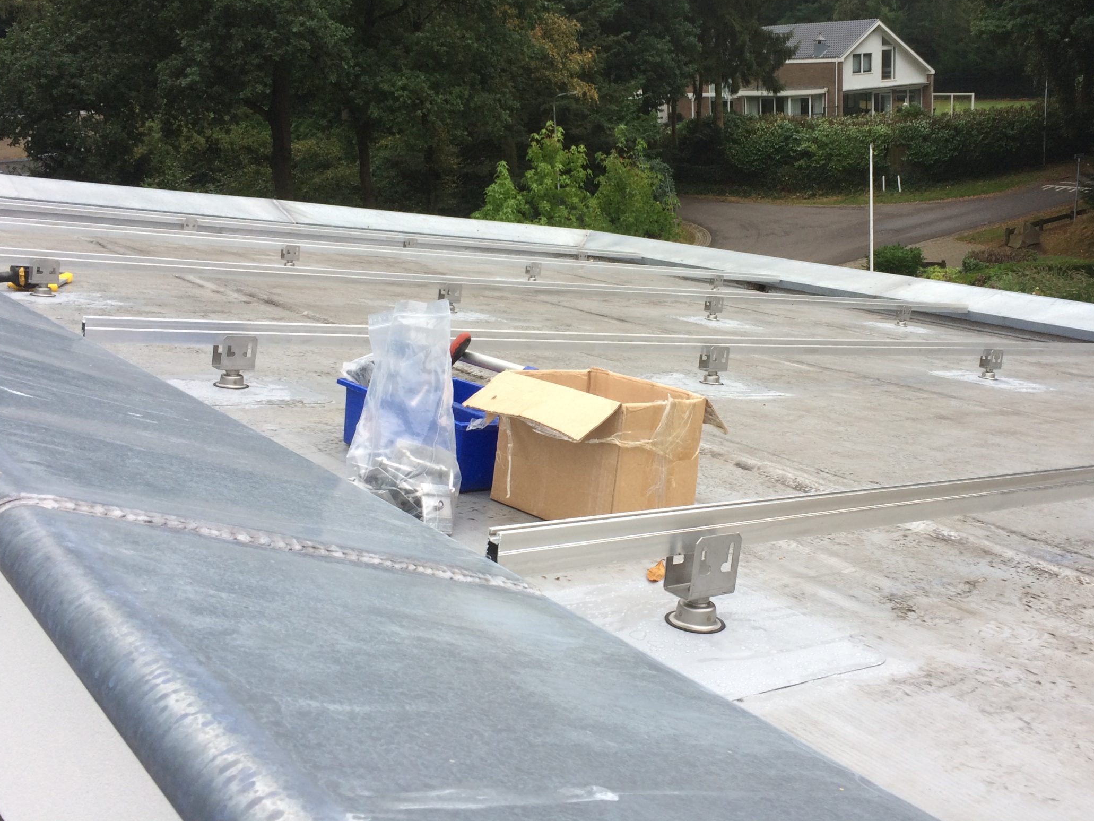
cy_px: 315
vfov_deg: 39.4
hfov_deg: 51.2
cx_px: 624
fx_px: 1138
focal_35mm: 36
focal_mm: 4.15
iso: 32
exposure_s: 1/105
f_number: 2.2
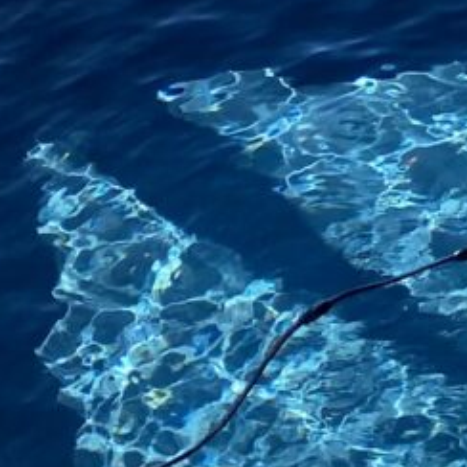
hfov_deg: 9.4
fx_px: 2763
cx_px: 735
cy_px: -262
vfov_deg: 9.4
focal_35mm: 181
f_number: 1.8
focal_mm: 4.25
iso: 32
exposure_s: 1/1727
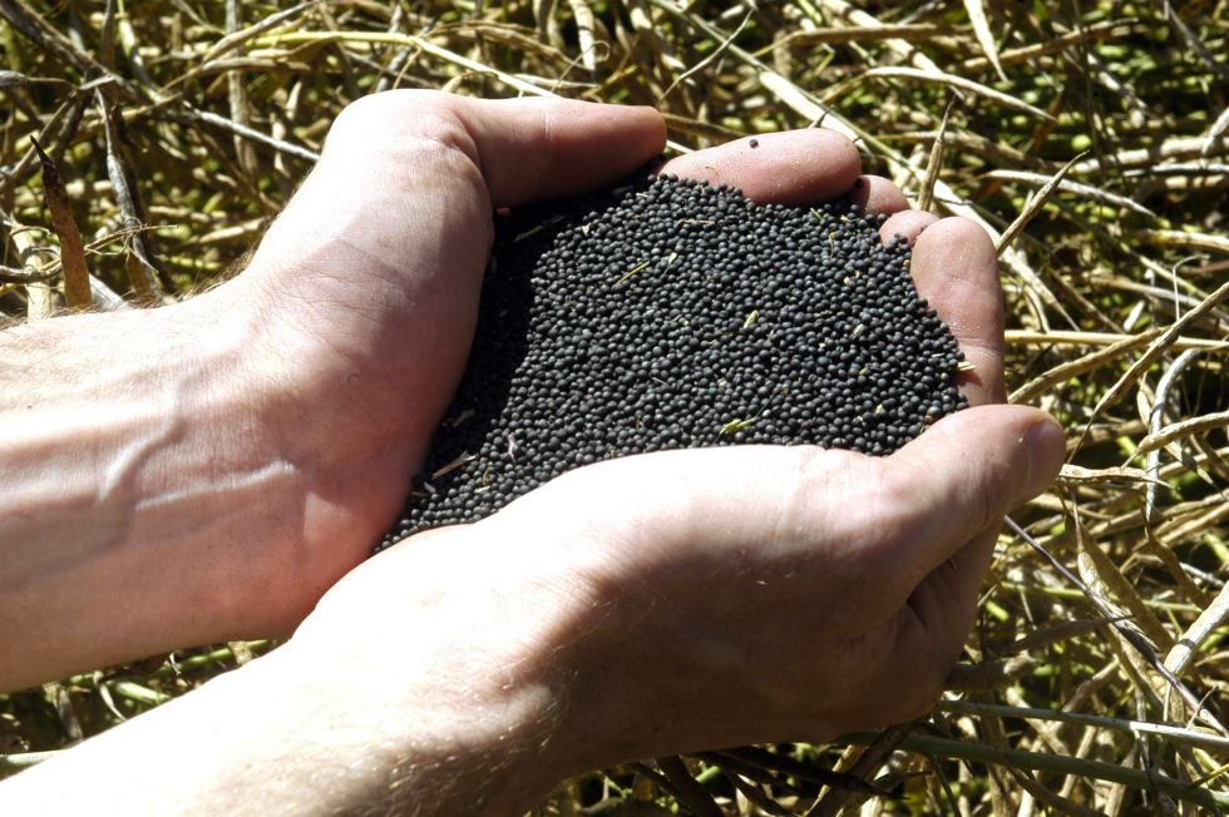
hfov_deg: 24.2
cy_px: 408
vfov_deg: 16.2
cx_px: 614
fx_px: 2866
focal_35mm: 84
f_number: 14
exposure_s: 1/125
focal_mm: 56
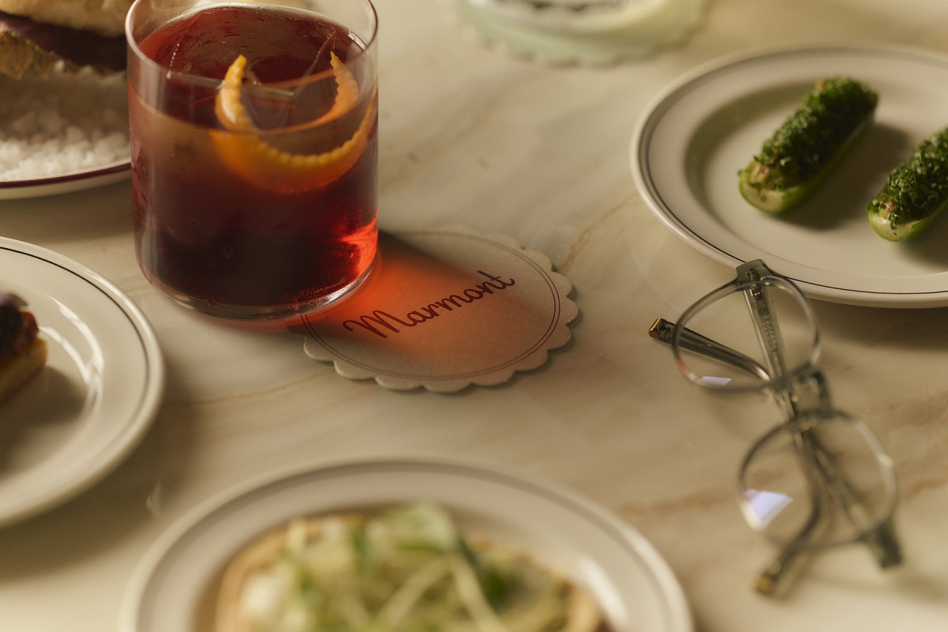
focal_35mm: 135
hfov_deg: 15.2
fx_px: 3555
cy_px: 316
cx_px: 474
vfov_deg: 10.2
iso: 400
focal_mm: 135
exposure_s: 1/640
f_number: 2.8
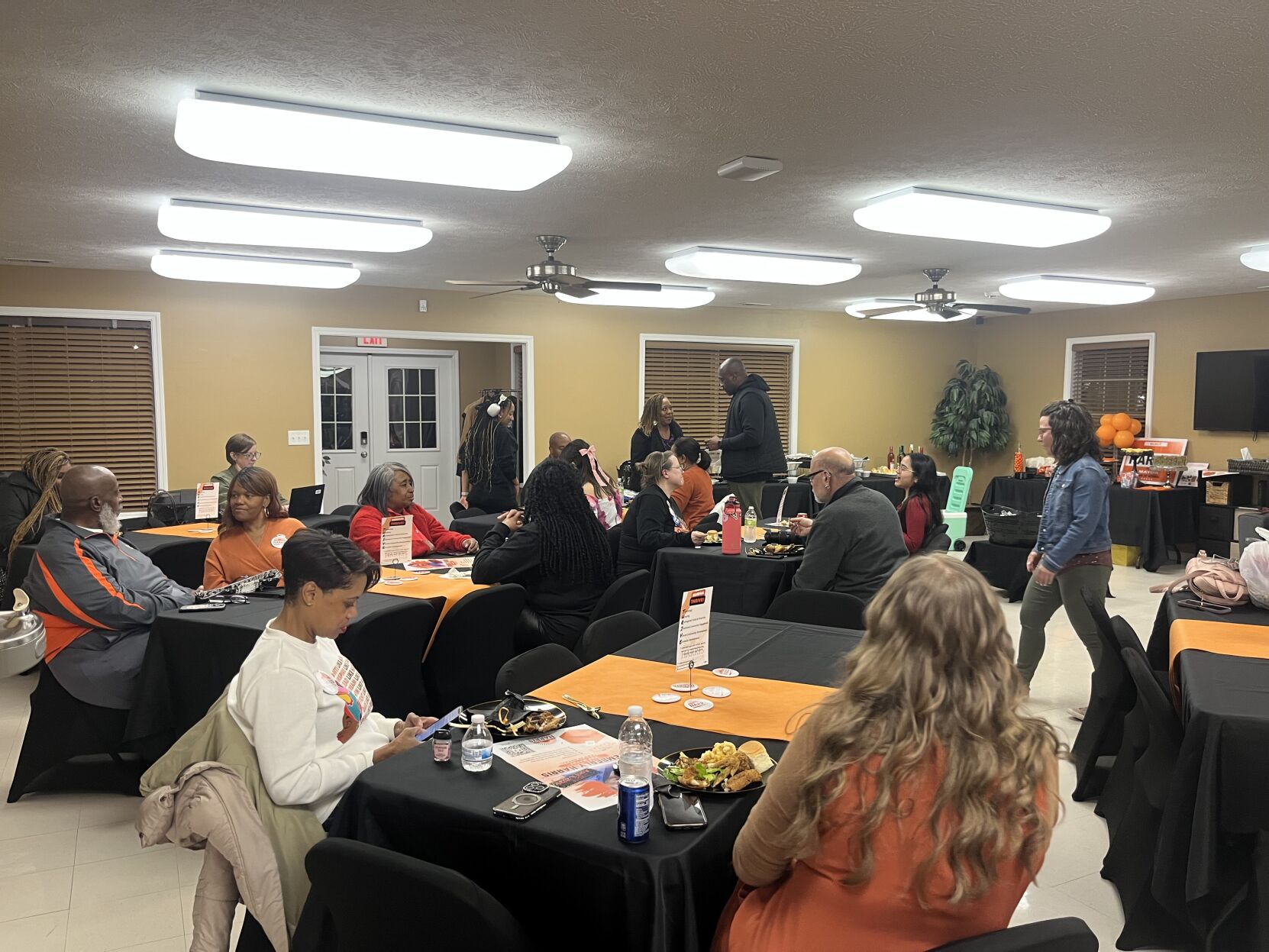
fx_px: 953
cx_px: 634
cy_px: 476
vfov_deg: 53.1
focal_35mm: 26
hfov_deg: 67.3
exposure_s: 1/60
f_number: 1.6
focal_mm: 5.1
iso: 125
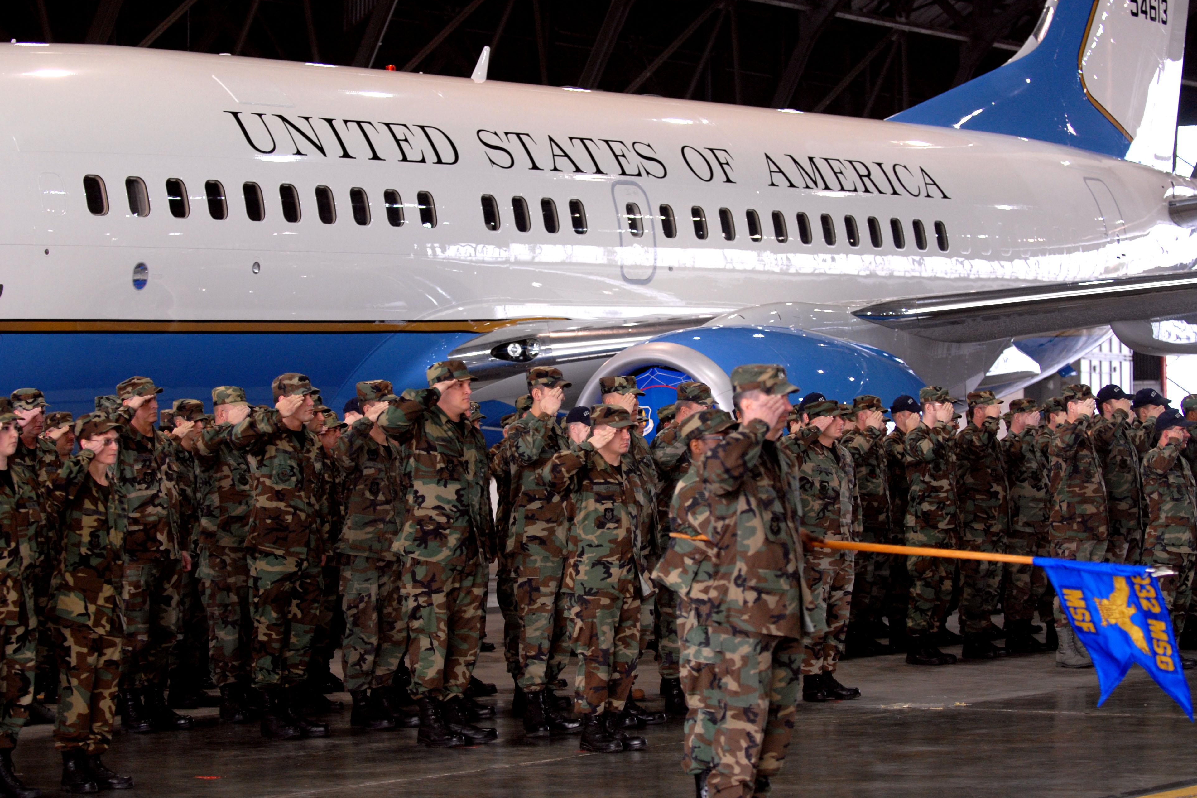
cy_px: 400
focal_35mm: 106
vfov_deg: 12.9
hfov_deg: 19.3
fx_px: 3524
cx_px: 603
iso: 400
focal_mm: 70
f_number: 2.8
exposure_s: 1/100
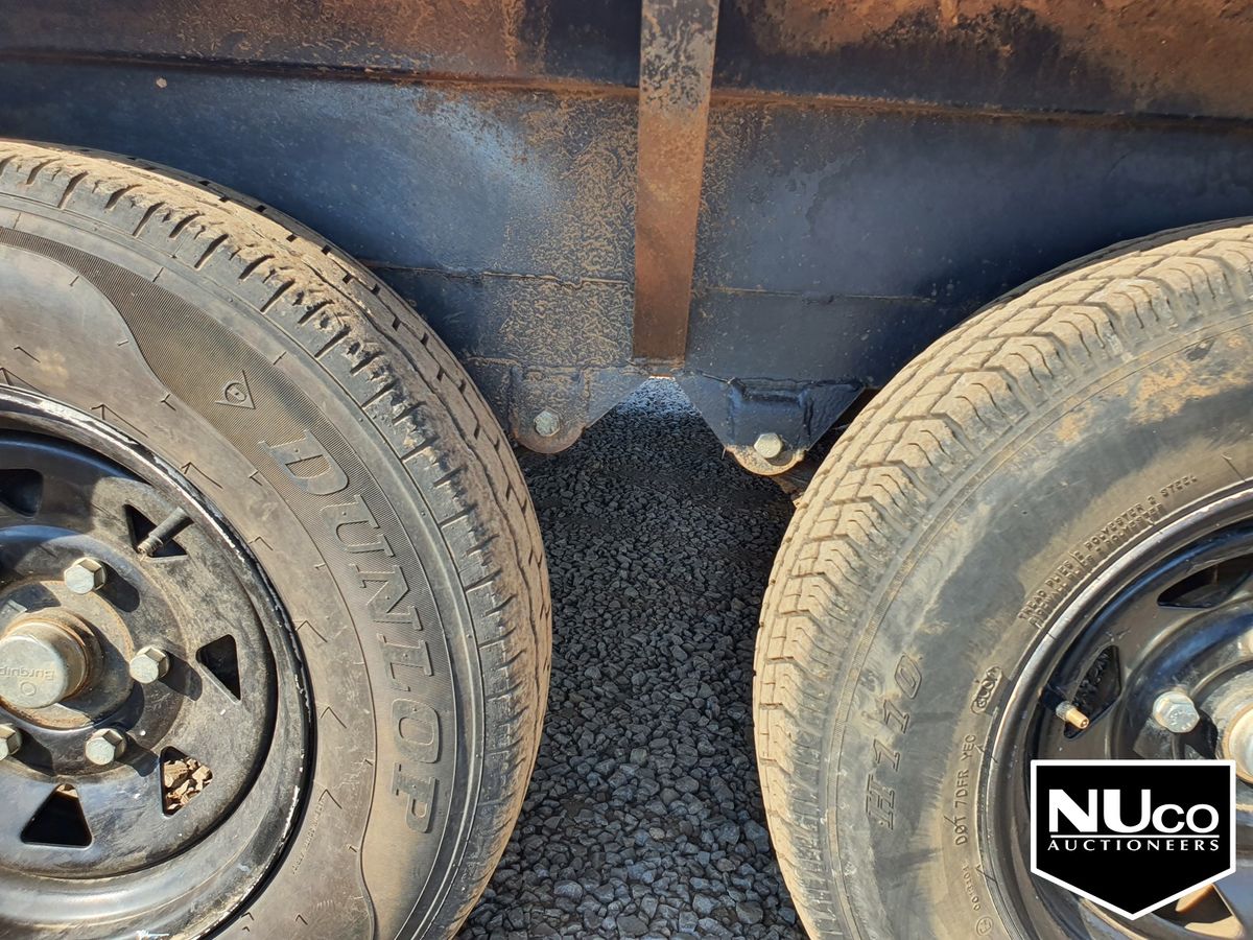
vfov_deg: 53.1
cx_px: 626
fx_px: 941
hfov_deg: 67.3
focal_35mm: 26
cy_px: 470
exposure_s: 1/427
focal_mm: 4.3
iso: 50
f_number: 2.4
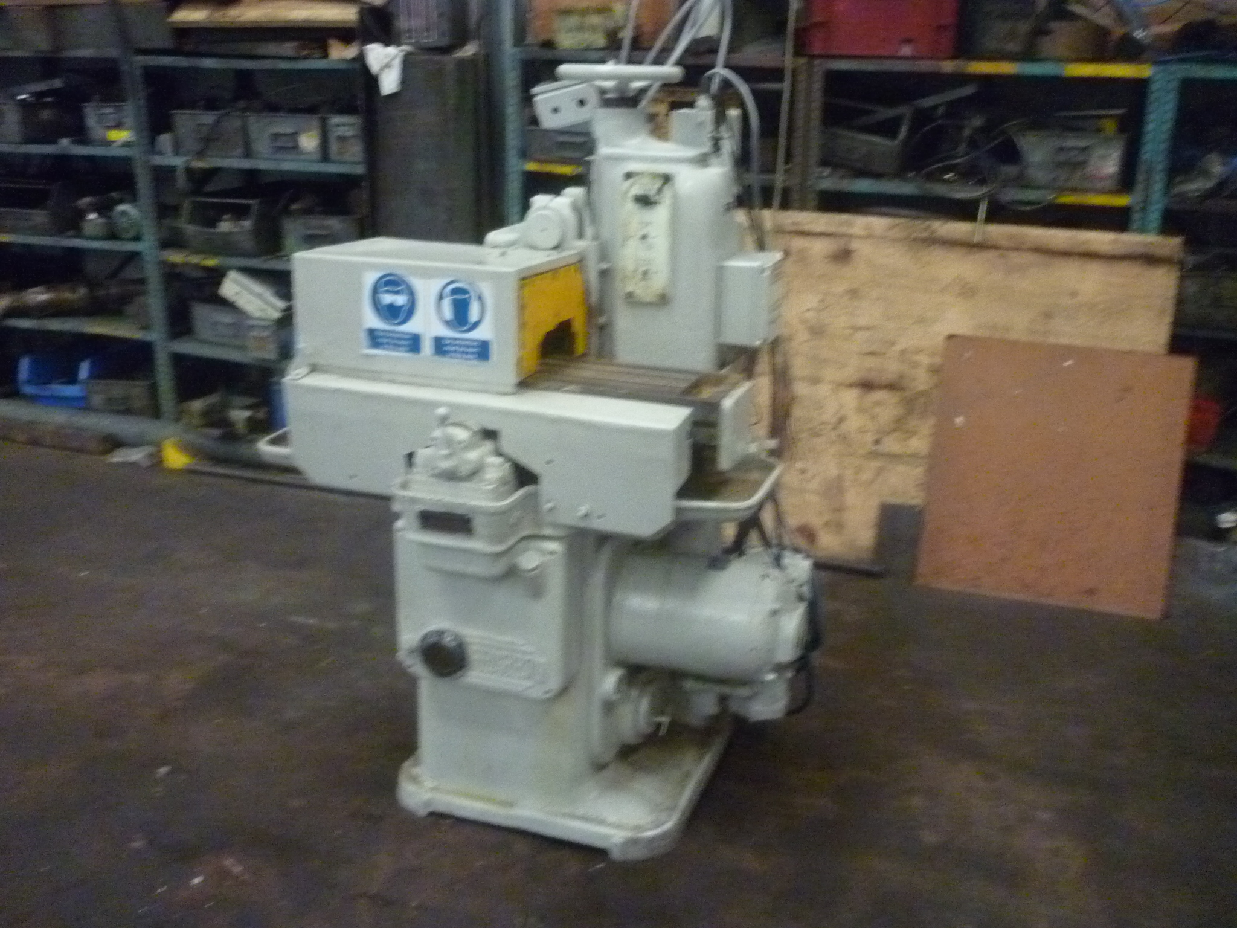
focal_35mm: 33
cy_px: 464
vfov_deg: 42.9
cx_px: 618
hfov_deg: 55.4
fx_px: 1179
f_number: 2.8
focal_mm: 5.5
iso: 800
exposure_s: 1/8
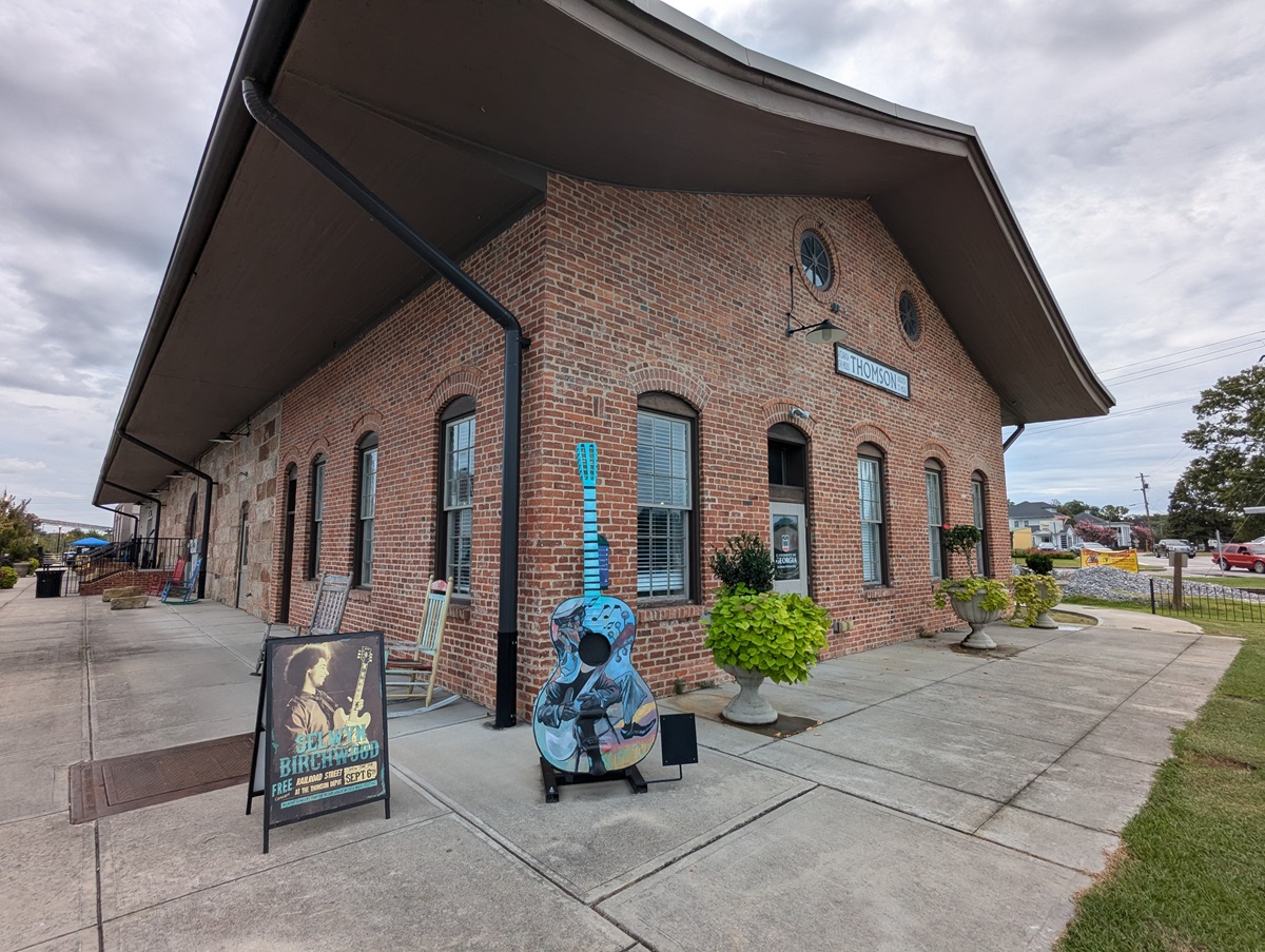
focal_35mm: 16
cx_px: 632
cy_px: 476
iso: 43
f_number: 2.2
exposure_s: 1/2075
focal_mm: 2.35
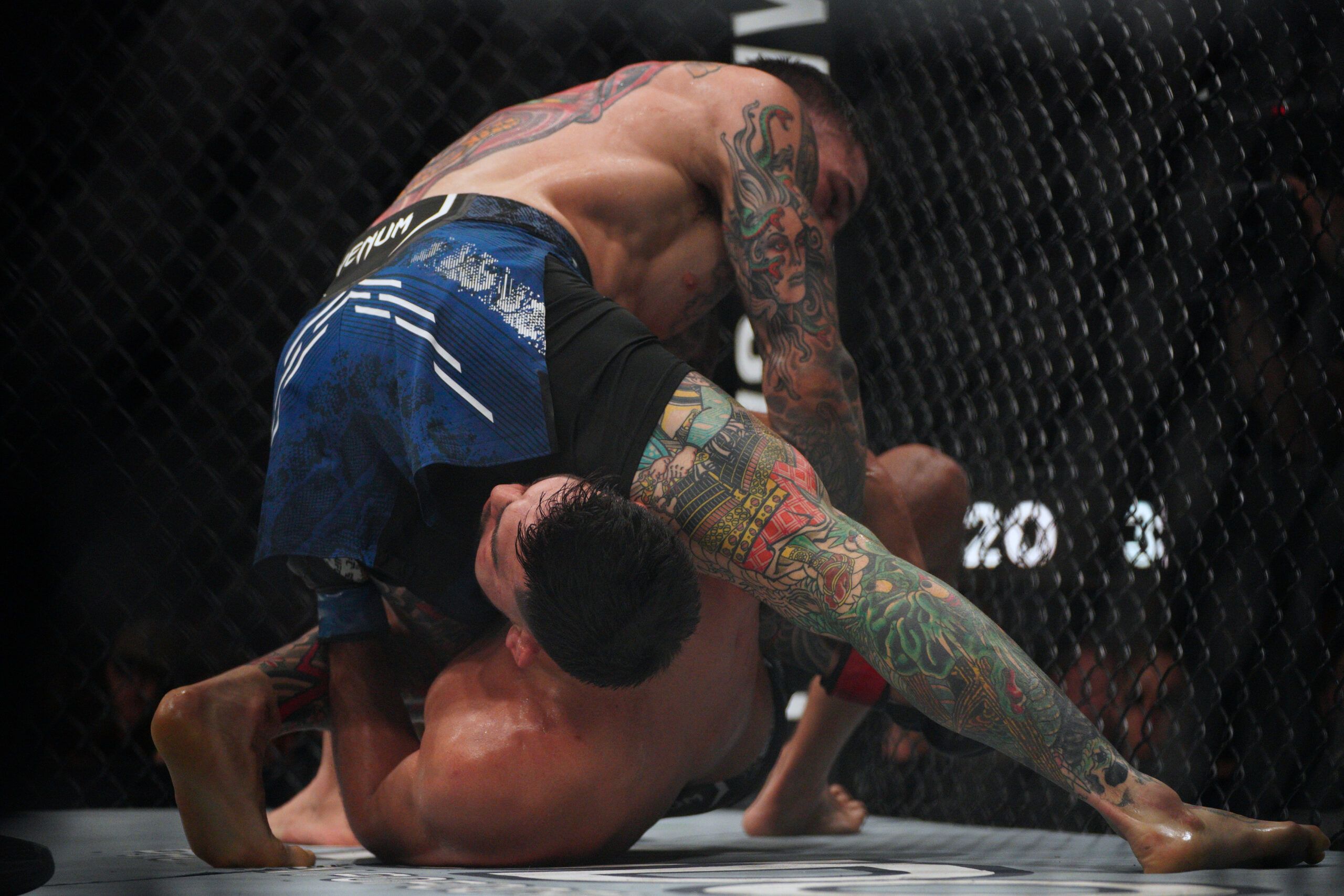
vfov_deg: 10.0
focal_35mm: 137
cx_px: 672
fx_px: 5115
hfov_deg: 15.0
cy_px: 448
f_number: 2.8
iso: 5000
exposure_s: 1/4000
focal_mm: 137
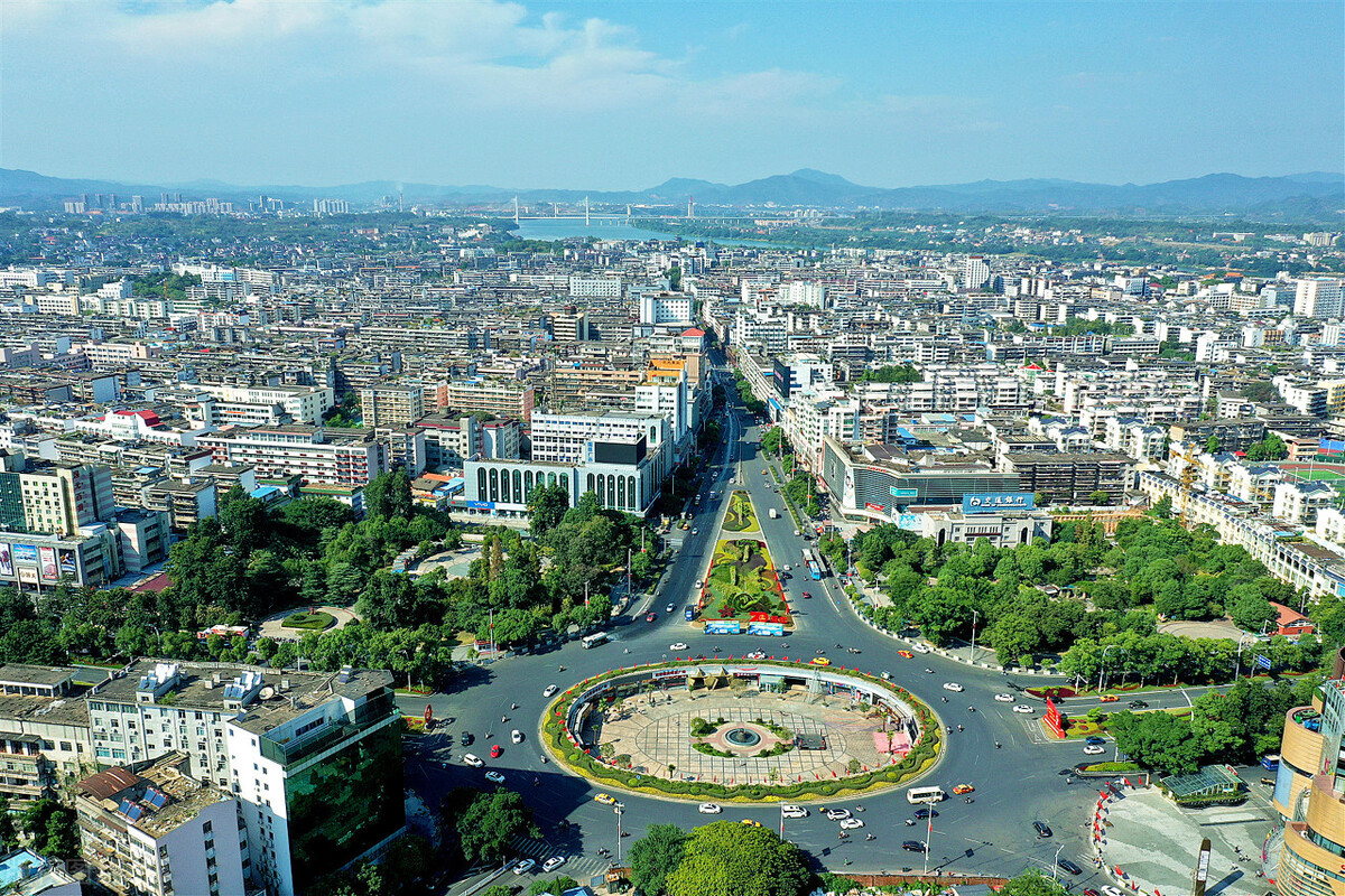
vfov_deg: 46.4
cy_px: 448
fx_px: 1046
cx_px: 672
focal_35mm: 28
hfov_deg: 65.5
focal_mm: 10.26
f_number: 9
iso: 100
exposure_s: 1/200
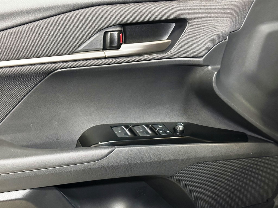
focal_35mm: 48
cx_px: 139
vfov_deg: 30.3
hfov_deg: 39.7
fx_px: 385
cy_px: 104
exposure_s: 1/24
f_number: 1.78
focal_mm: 6.86
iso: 640
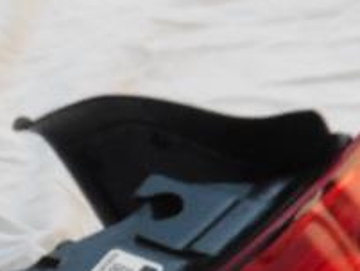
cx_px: -204
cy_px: 594
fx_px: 1270
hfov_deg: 14.8
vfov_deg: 10.8
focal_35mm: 122
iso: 400
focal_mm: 4.3
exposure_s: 1/500
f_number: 4
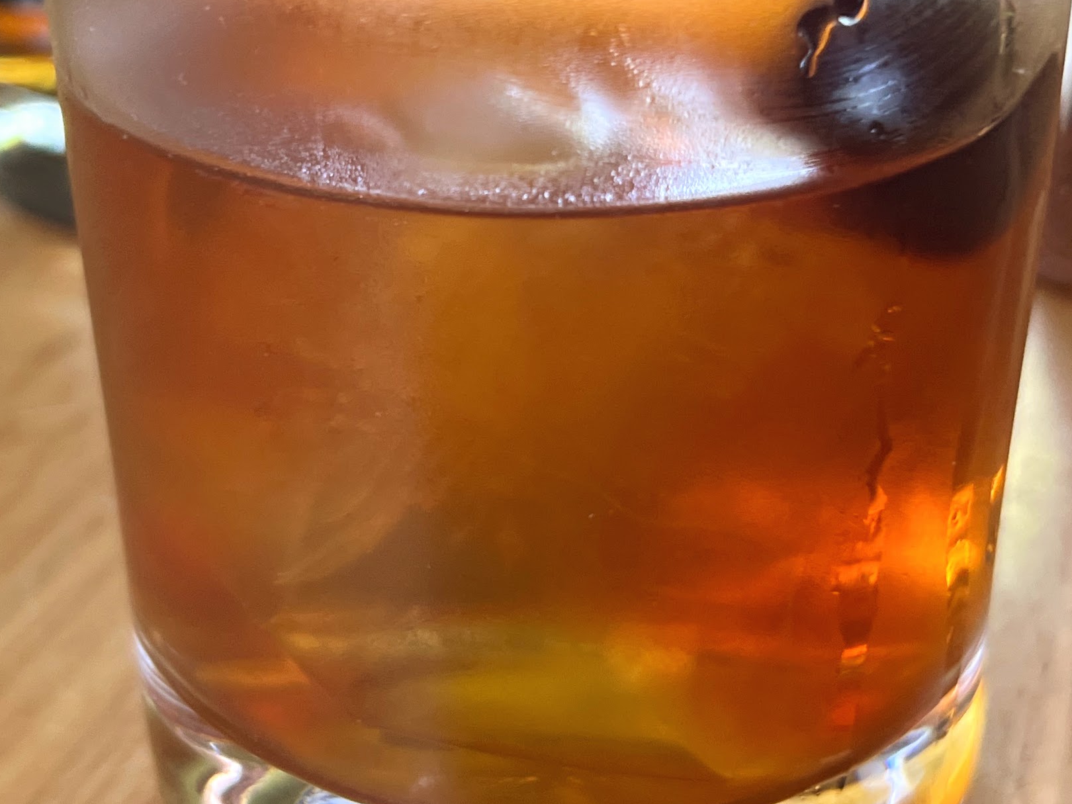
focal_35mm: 63
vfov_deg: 23.2
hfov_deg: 30.7
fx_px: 1951
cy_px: 281
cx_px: 596
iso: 250
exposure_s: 1/60
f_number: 1.5
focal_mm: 5.7
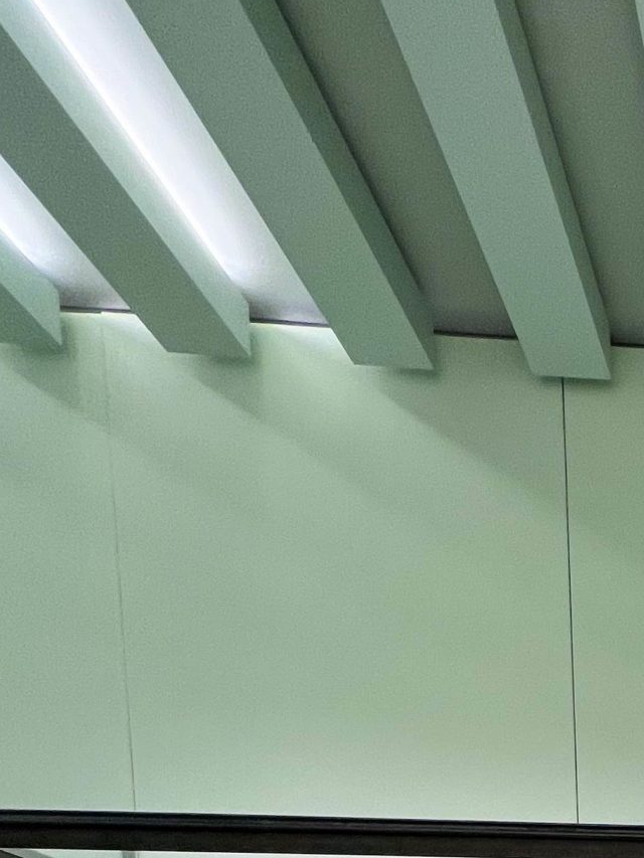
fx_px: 967
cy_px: 1244
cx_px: 950
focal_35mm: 39
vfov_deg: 30.4
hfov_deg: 26.9
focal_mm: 1.57
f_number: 1.8
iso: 64
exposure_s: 1/100
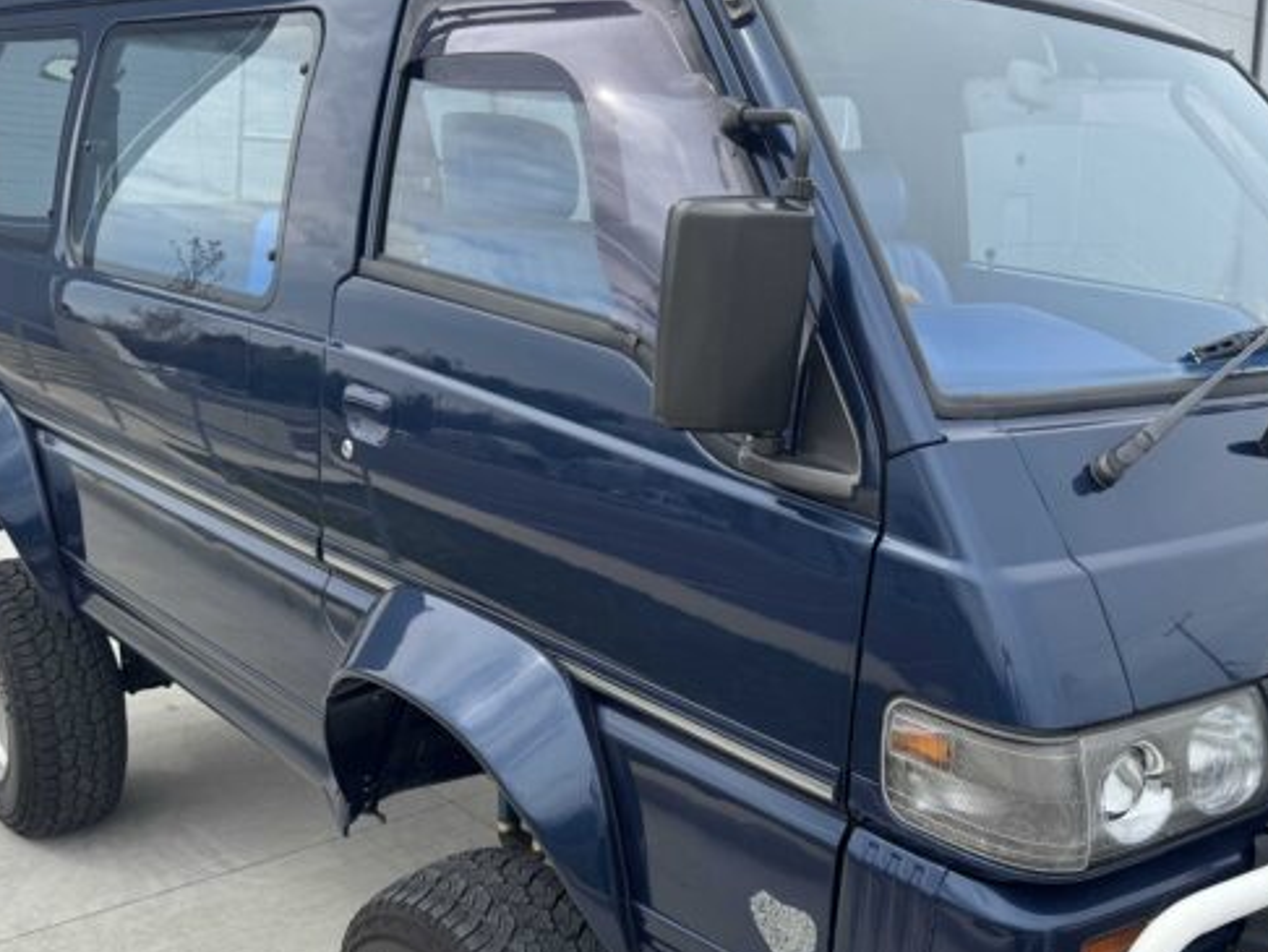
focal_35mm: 37
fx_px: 1356
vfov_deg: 38.3
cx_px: 741
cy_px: 619
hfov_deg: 49.9
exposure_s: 1/2252
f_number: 1.78
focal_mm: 6.76
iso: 80
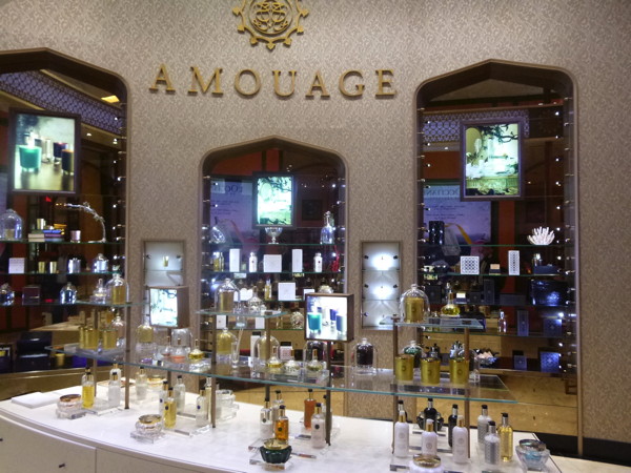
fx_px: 492
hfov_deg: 65.3
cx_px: 316
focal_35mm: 27
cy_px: 236
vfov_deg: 51.4
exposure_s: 1/40
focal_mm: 4.9
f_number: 3.3
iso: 400
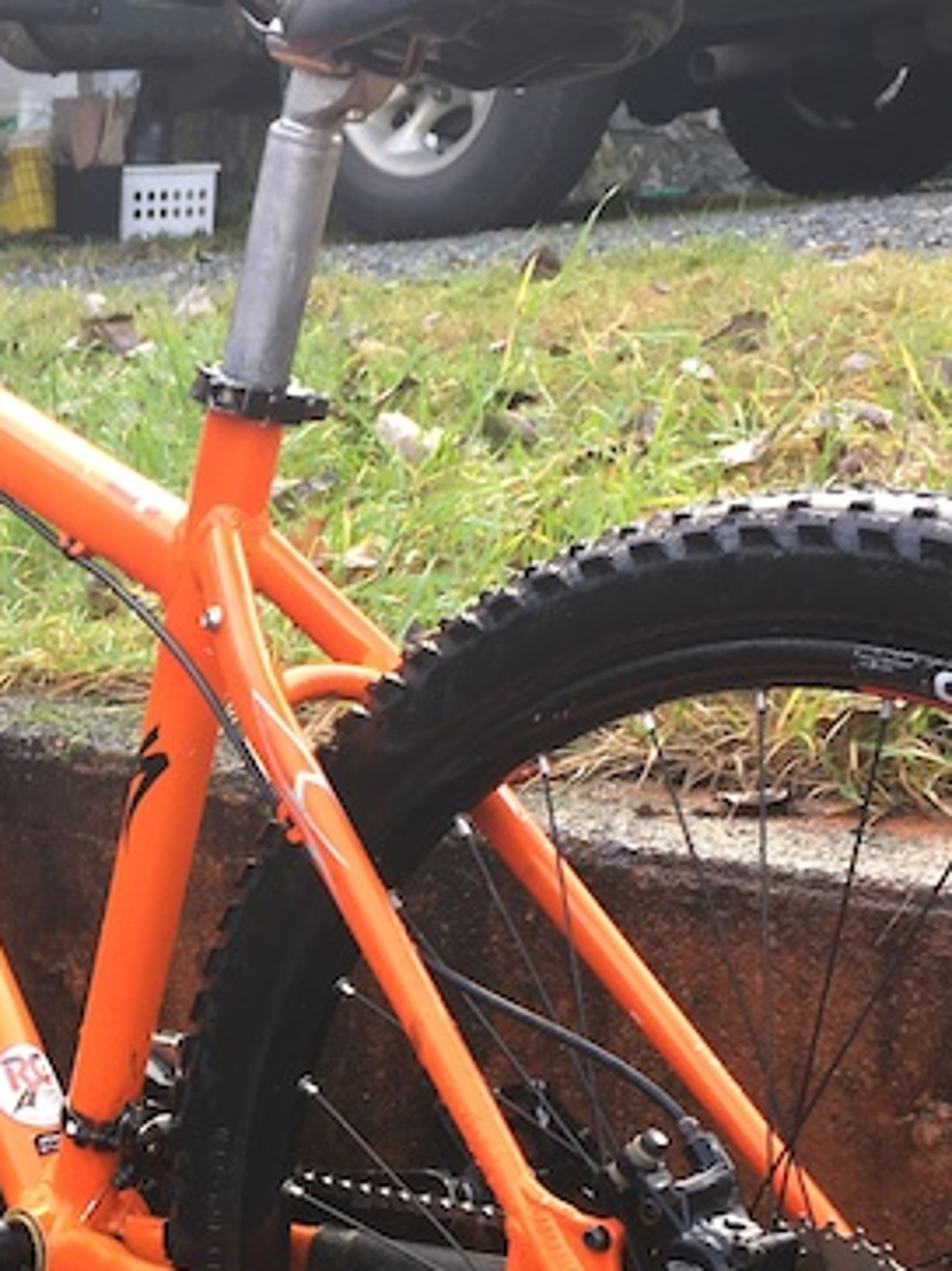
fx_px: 2348
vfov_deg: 29.4
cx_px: 94
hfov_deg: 22.4
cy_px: 1064
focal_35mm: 64
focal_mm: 4.15
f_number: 2.2
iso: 25
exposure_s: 1/40
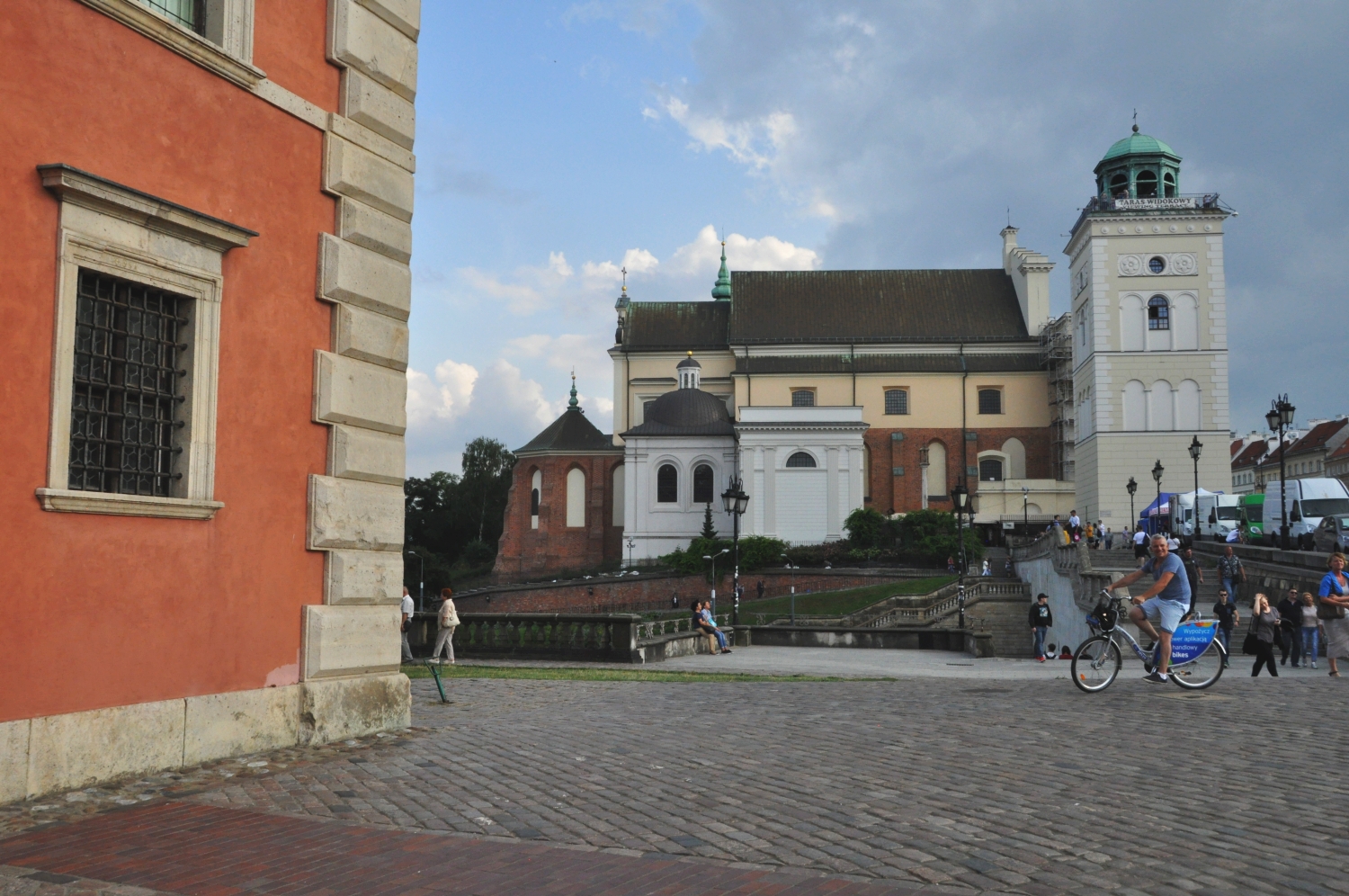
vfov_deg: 39.9
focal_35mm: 33
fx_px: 1235
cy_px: 448
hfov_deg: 57.3
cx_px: 674
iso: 1000
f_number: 13
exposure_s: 1/640
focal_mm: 22
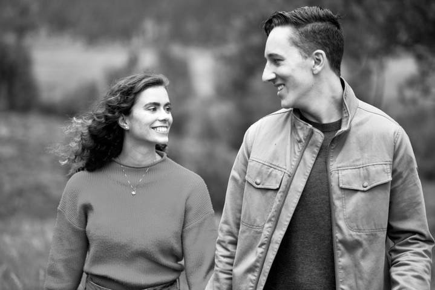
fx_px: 1027
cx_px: 218
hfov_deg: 23.9
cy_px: 145
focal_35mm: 85
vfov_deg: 16.1
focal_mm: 85
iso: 400
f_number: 2
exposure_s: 1/2500
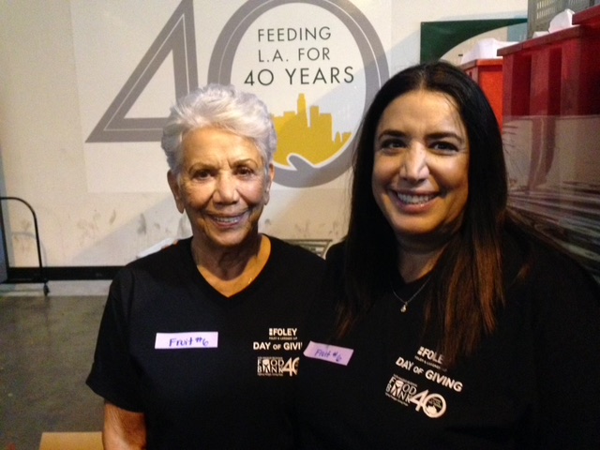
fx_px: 572
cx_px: 300
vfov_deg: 42.9
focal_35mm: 33
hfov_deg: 55.4
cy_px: 225
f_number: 2.4
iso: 800
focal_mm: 4.12
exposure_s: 1/15
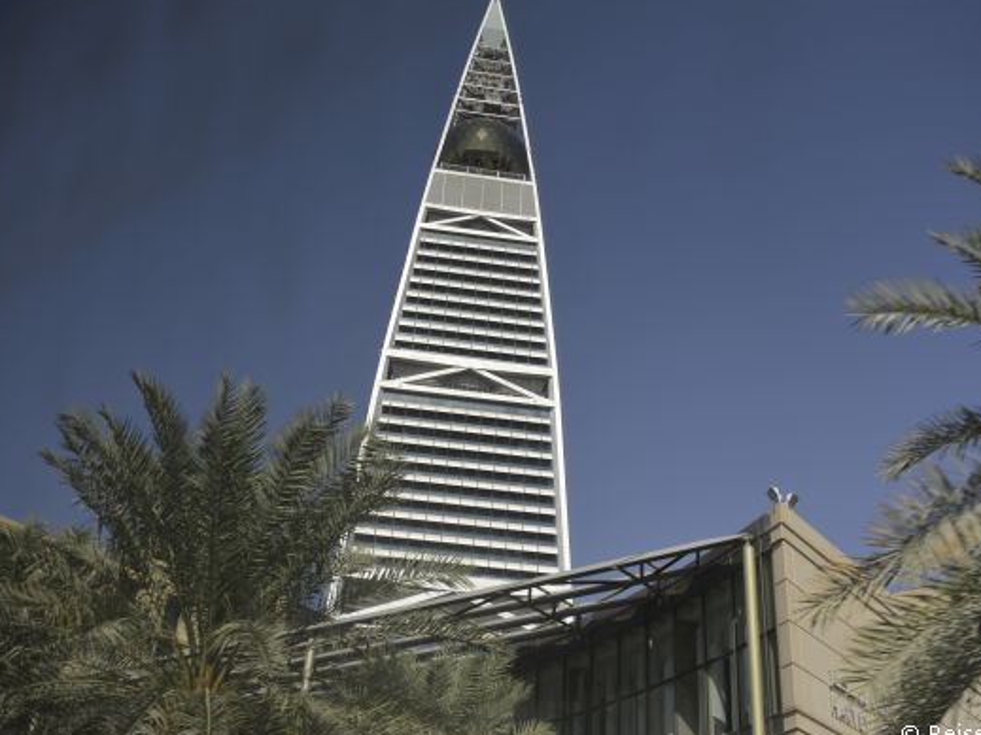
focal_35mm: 40
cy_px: 368
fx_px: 1133
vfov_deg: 35.9
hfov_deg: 46.8
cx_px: 518
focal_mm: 24
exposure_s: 1/125
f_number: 5.6
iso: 100
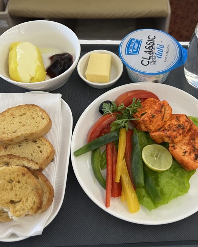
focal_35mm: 34
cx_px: 138
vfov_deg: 52.9
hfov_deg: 42.5
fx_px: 249
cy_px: 123
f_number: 1.5
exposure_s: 1/48
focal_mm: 5.7
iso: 500
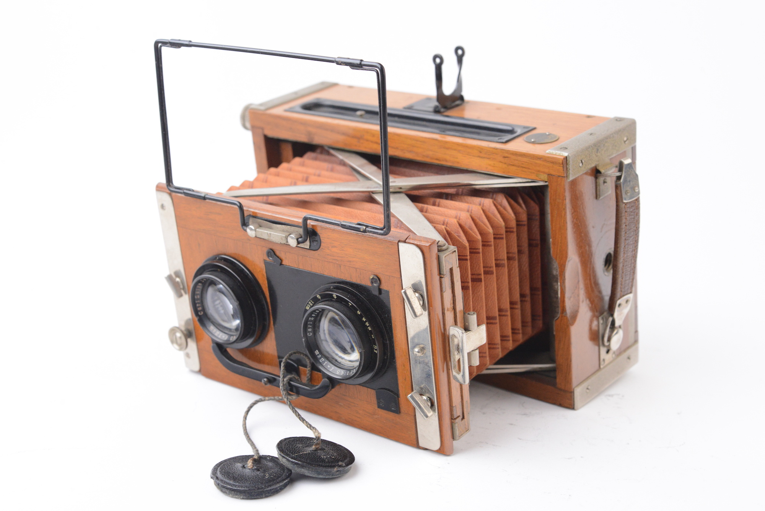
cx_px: 382
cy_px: 256
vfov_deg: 22.6
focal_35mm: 60
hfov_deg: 33.4
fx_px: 1275
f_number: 10
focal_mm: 60
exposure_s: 1/100
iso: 2500
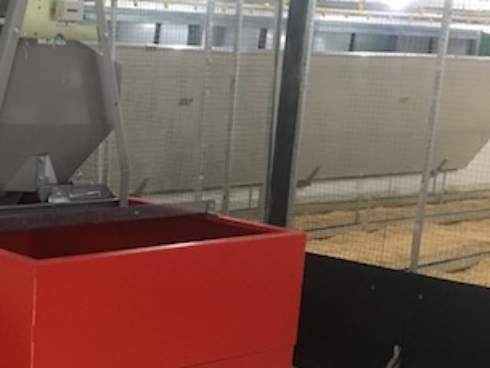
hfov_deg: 24.9
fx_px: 1076
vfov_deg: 19.1
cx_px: 50
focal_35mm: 76
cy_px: 323
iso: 200
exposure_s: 1/33
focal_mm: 4.15
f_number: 2.2
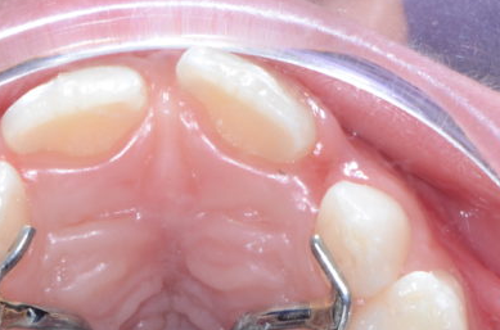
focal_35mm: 367
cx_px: 208
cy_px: 369
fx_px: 5085
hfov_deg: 5.6
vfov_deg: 3.7
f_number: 32
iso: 250
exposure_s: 1/60
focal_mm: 105
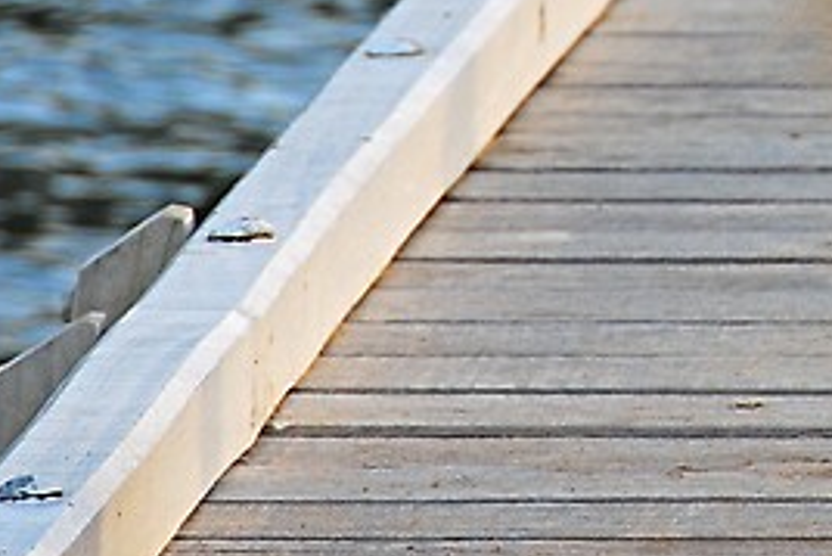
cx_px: 869
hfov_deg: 1.8
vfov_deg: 1.2
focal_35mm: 1119
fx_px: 25874
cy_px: -82
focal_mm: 200
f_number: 5.6
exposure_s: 1/125
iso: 100
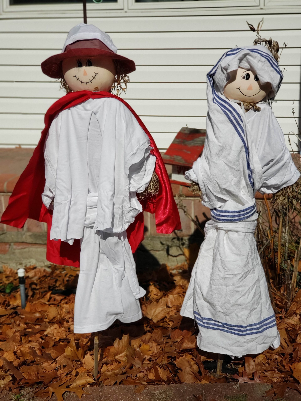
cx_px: 150
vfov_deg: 36.8
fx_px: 603
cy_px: 200
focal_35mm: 52
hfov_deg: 28.0
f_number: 2.4
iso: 32
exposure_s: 1/2234
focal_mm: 6
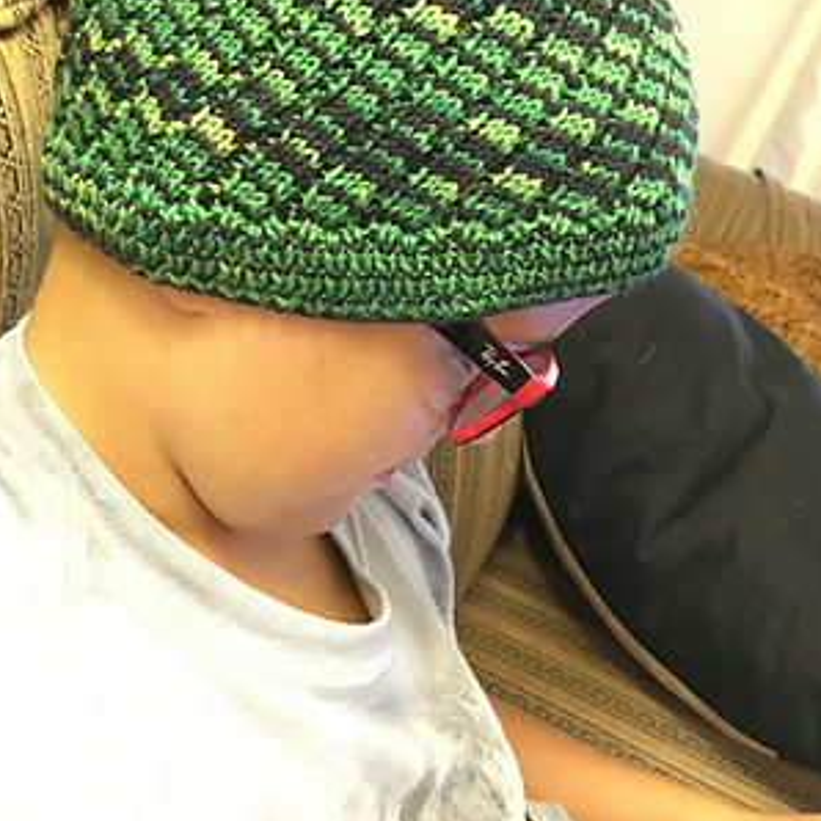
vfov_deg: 38.1
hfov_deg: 39.1
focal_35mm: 43
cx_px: 379
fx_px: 1154
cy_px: 193
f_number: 2.2
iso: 640
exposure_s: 1/15
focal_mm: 4.15
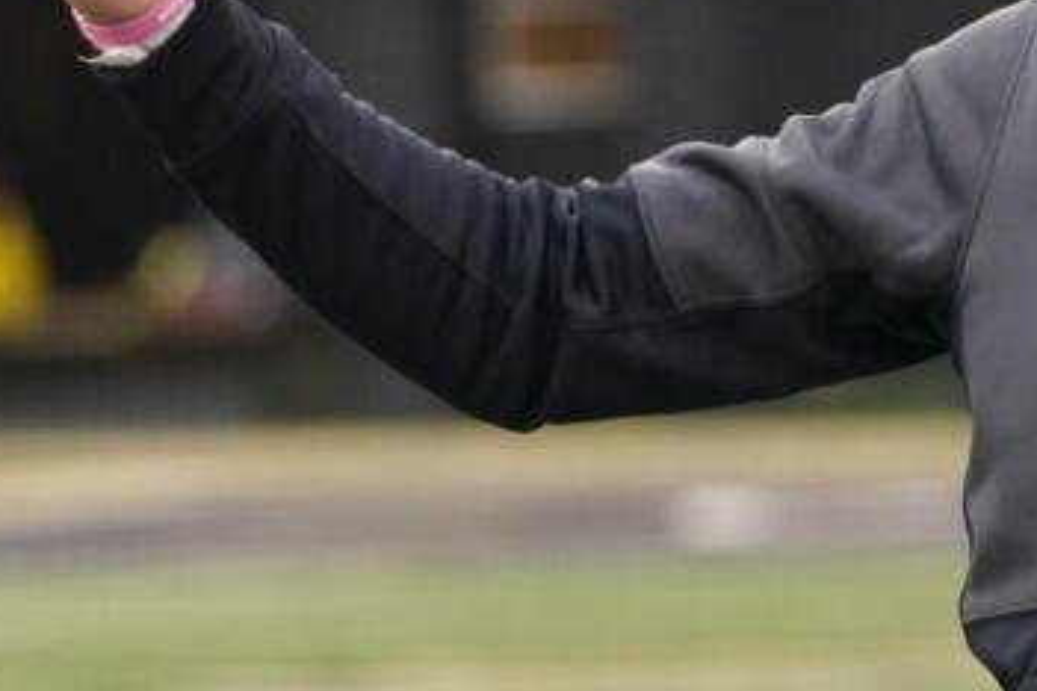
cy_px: 53
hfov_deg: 3.5
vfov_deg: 2.3
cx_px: 1397
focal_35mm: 590
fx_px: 16994
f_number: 3.5
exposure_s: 1/1000
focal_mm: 135
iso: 2500
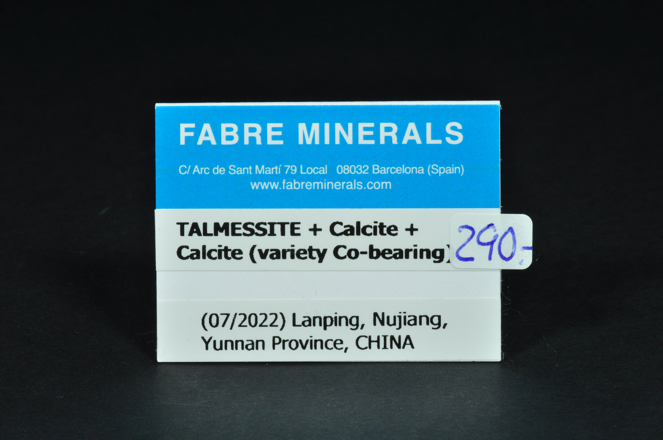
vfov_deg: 15.1
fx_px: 1655
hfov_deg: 22.6
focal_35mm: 90
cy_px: 220
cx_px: 332
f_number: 25
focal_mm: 60
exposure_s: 1/3
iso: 250
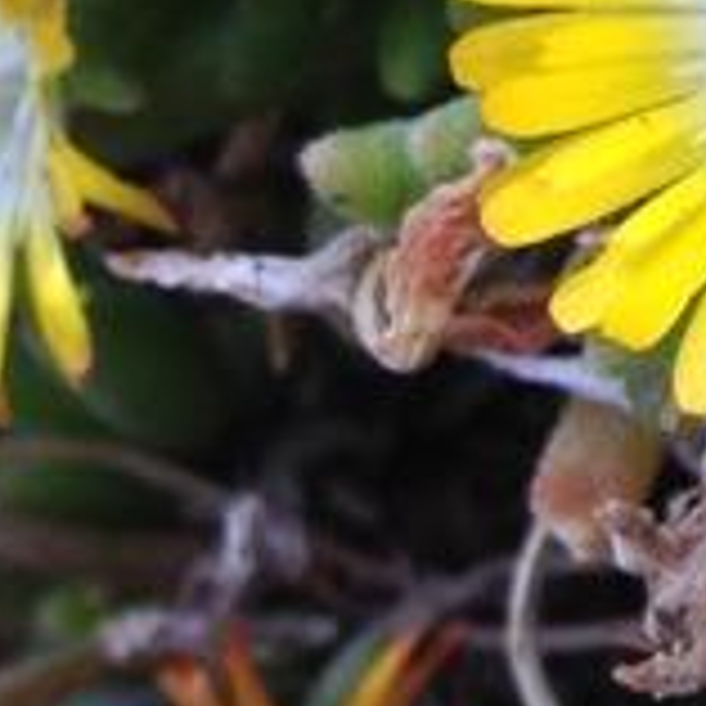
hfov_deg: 7.9
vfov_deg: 9.2
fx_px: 4292
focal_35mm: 186
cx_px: 2226
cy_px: -211
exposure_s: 1/279
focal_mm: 4.12
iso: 50
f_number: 2.4
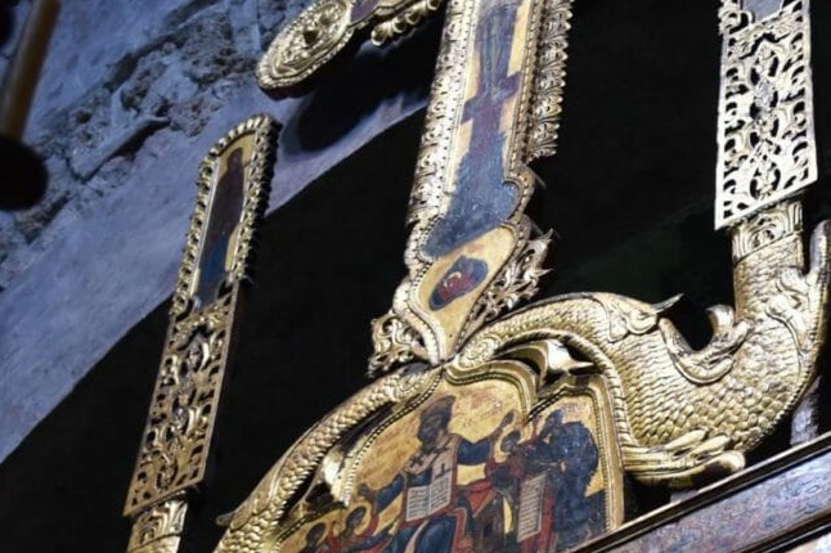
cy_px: 617
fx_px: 2219
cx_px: 857
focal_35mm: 96
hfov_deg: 20.4
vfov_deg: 13.9
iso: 500
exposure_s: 1/20
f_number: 3
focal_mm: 27
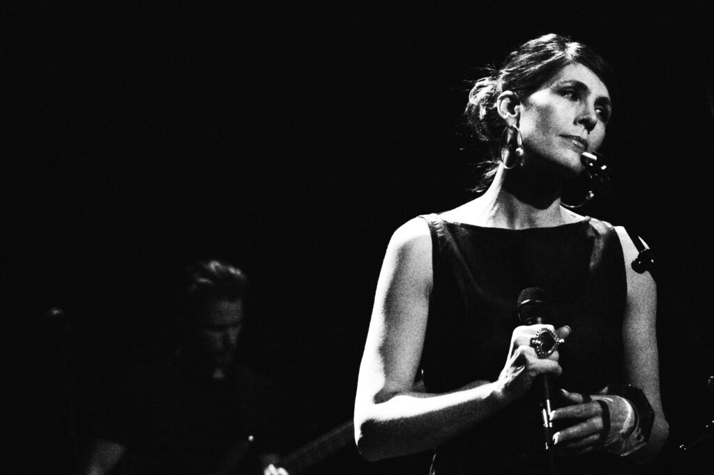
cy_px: 238
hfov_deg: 17.1
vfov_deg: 11.4
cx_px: 357
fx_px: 2378
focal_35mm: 120
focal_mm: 80
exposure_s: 1/80
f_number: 4.5
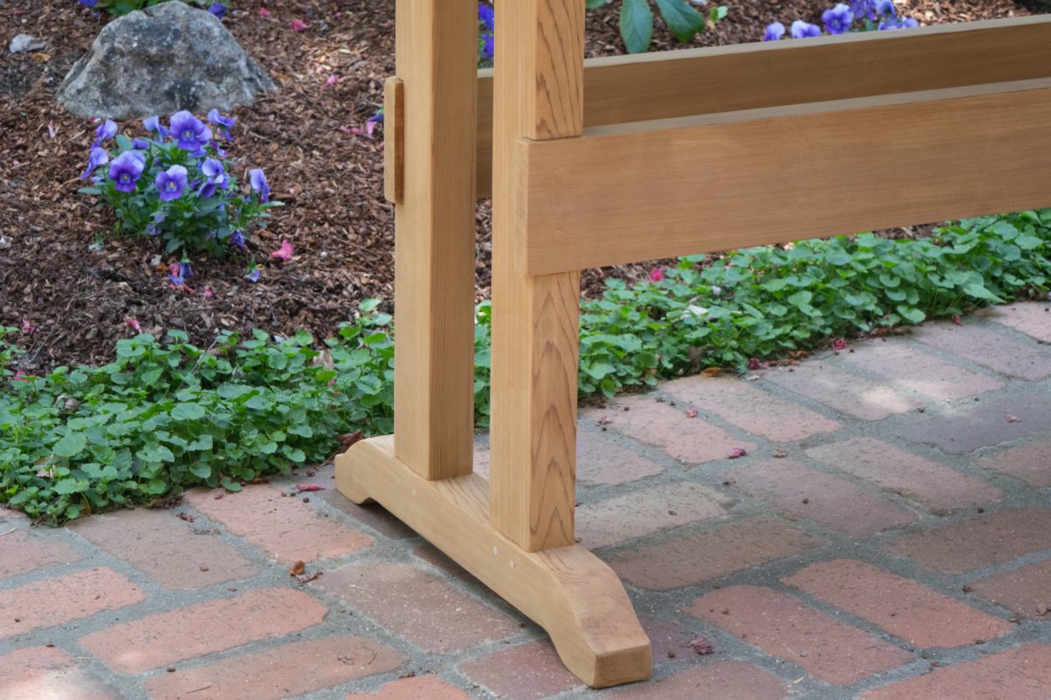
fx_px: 2861
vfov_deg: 14.0
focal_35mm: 98
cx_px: 526
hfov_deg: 20.8
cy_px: 350
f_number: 6.3
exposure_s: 1/80
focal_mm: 36
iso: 640
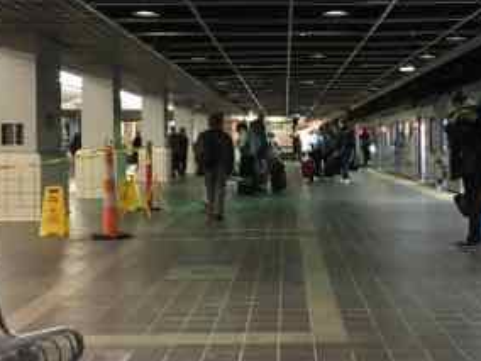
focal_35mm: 51
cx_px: 303
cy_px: 138
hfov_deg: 37.2
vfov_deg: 28.5
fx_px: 709
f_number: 2.2
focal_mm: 4.15
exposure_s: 1/15
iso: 320
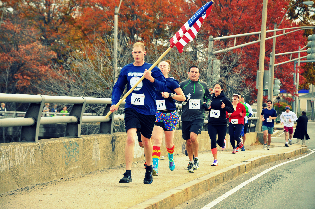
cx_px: 158
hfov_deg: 13.1
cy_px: 104
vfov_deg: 8.7
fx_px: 1377
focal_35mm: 158
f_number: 5.6
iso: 400
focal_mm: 105
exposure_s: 1/320
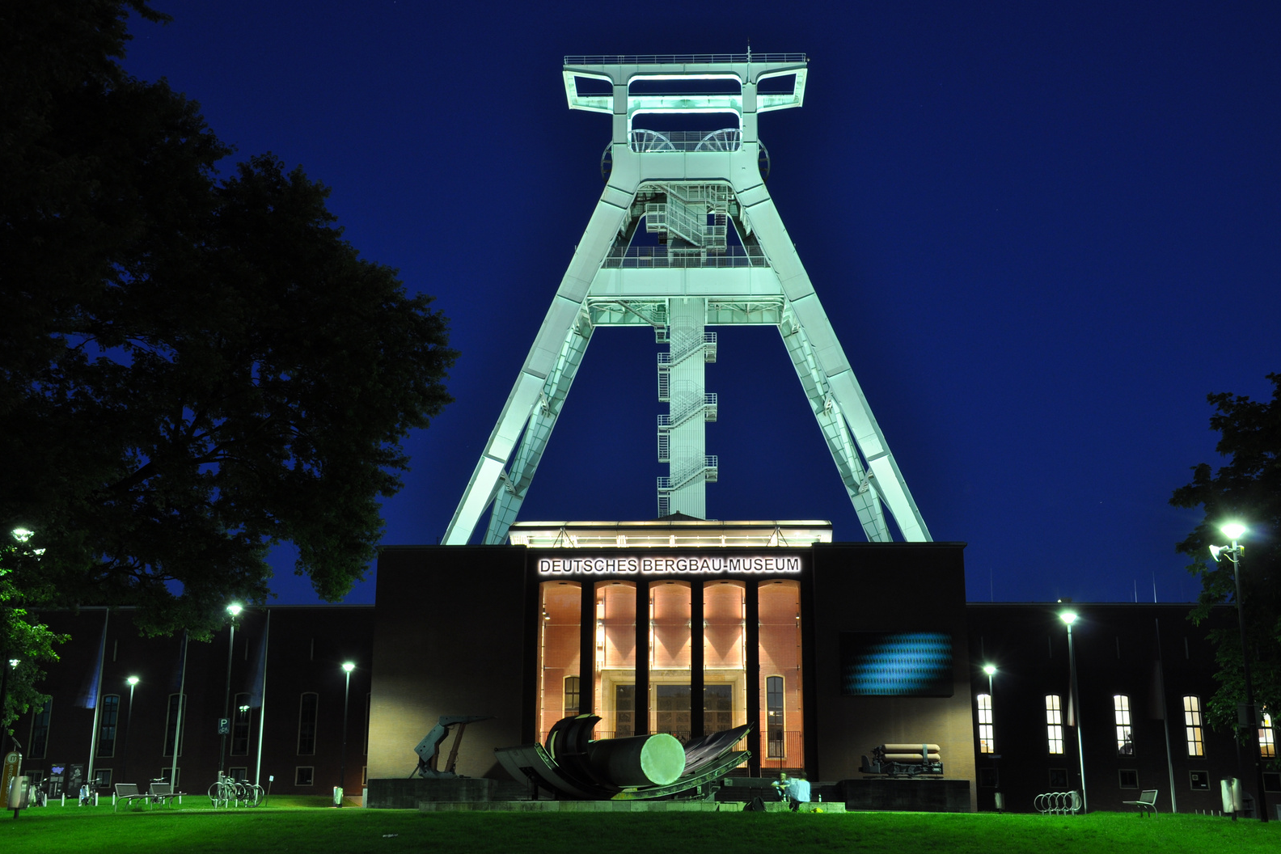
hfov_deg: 48.5
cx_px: 649
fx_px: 1423
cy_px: 424
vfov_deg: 33.4
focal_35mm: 40
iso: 280
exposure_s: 10
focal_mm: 26
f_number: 10
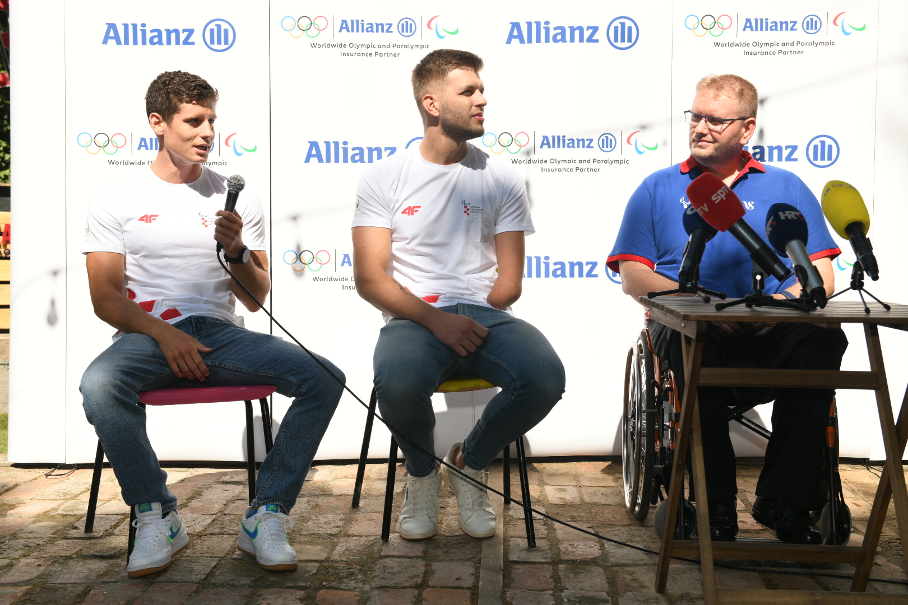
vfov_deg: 27.0
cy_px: 302
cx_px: 454
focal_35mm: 50
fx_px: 1261
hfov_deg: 39.6
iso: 100
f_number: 7.1
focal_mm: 50
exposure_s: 1/250
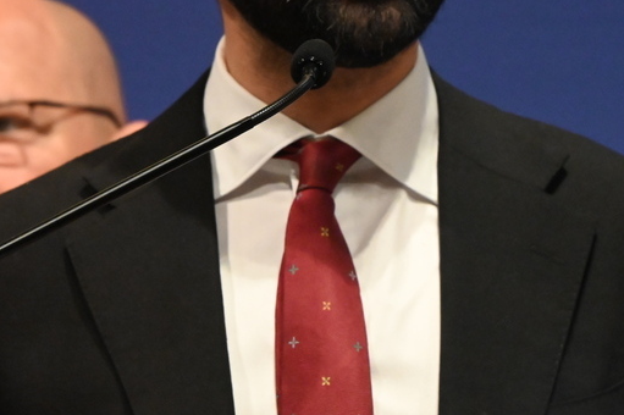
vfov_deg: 2.9
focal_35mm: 470
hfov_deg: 4.4
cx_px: 242
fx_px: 8141
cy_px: 84
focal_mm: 200
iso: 6400
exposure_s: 1/250
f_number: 6.3
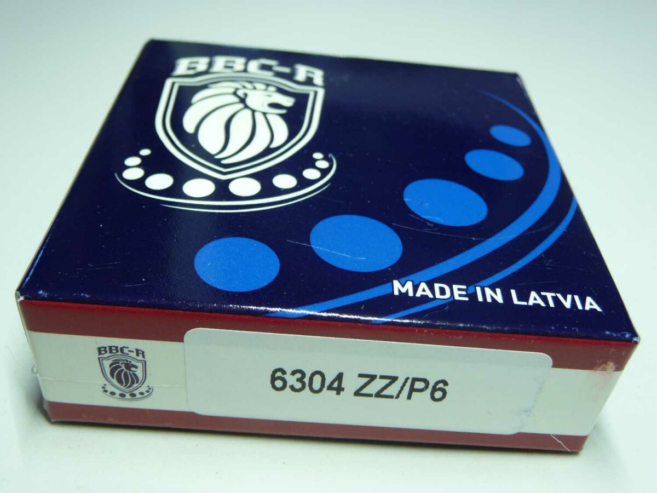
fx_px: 721
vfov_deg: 37.7
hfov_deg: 49.0
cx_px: 328
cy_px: 246
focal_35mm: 38
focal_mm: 6.3
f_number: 3.8
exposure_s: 1/40
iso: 100
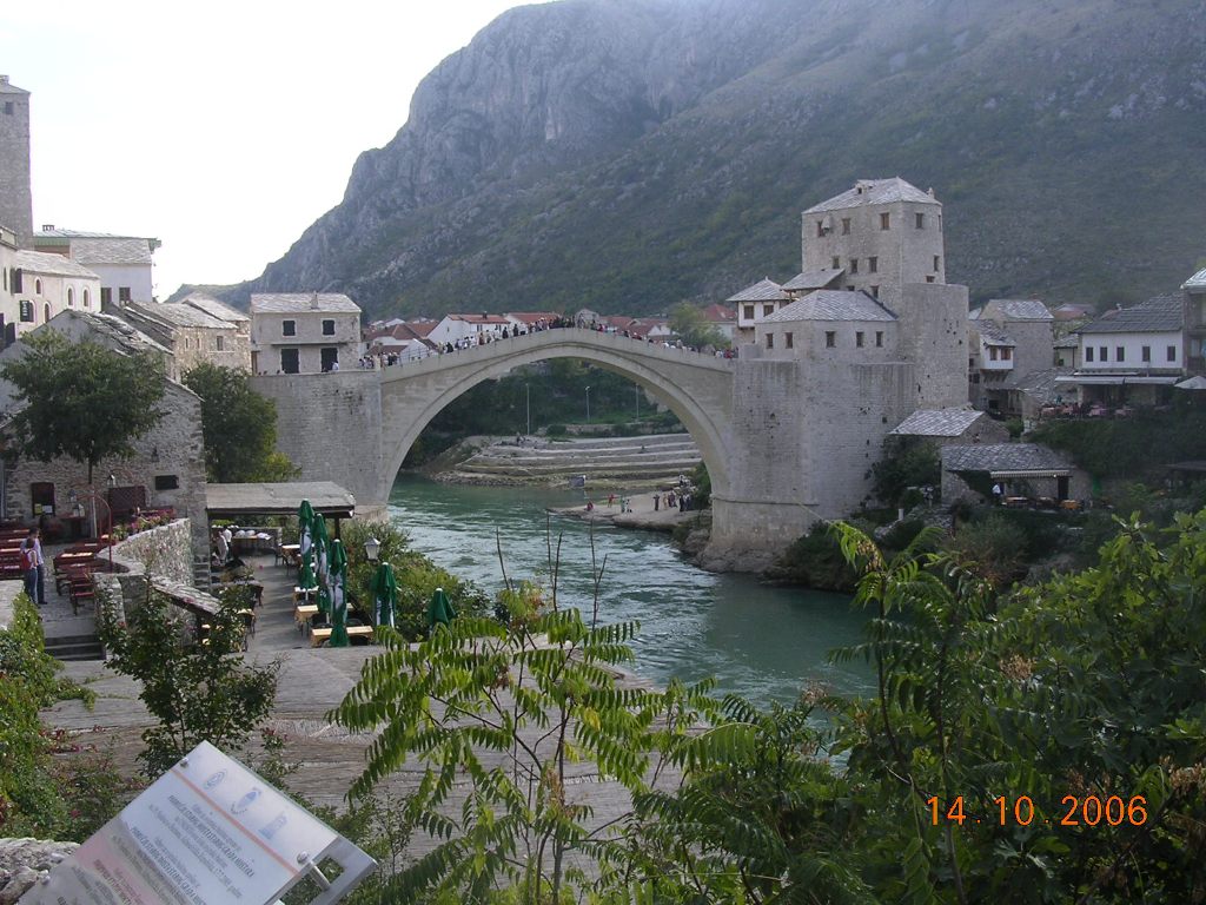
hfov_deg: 49.0
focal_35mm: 38
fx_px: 1324
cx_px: 603
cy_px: 452
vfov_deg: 37.7
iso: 100
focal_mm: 5.8
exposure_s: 1/145
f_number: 5.6
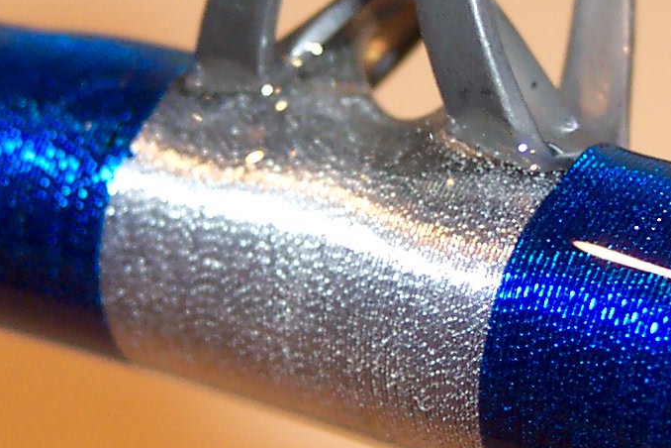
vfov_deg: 11.3
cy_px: 202
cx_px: 369
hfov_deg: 16.9
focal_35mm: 121
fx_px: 2255
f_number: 2.8
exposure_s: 1/30
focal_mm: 8
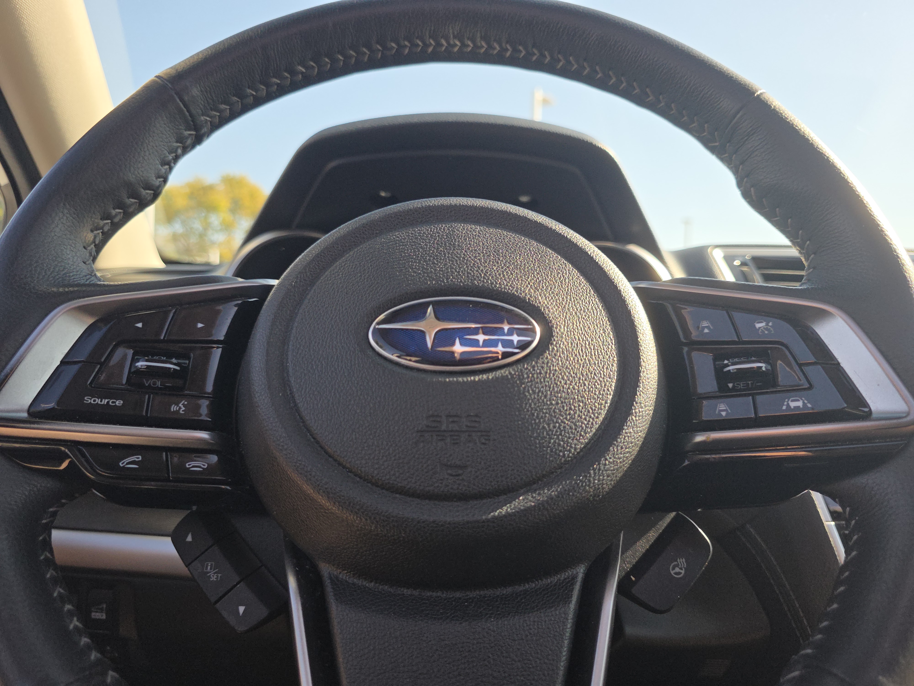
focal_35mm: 23
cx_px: 457
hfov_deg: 73.9
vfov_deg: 58.9
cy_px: 343
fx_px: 607
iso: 80
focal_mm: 6.3
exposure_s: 1/1628
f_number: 1.7
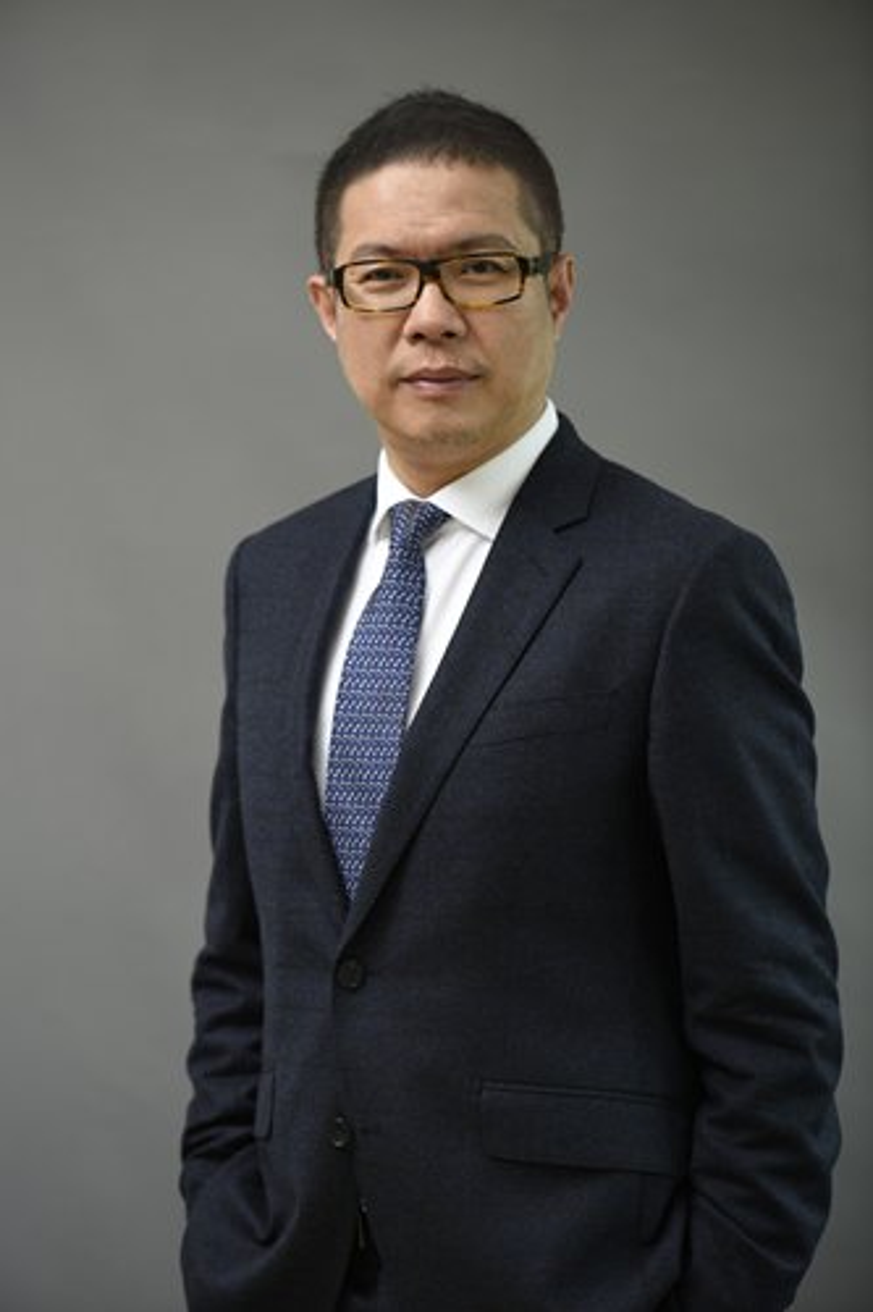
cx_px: 436
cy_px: 656
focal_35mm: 105
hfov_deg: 13.0
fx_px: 3822
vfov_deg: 19.5
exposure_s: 1/100
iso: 100
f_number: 4
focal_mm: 105
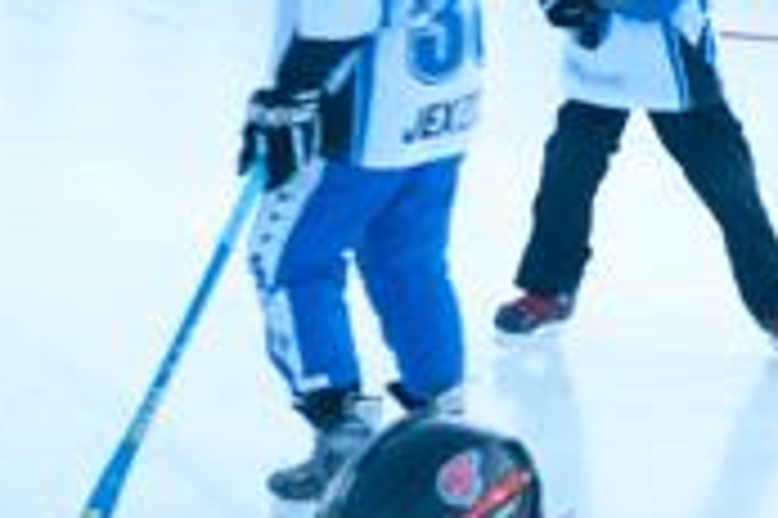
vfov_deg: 7.6
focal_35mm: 181
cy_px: 381
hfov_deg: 11.2
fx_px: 3908
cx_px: 845
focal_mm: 38
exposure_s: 1/125
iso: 500
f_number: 4.5
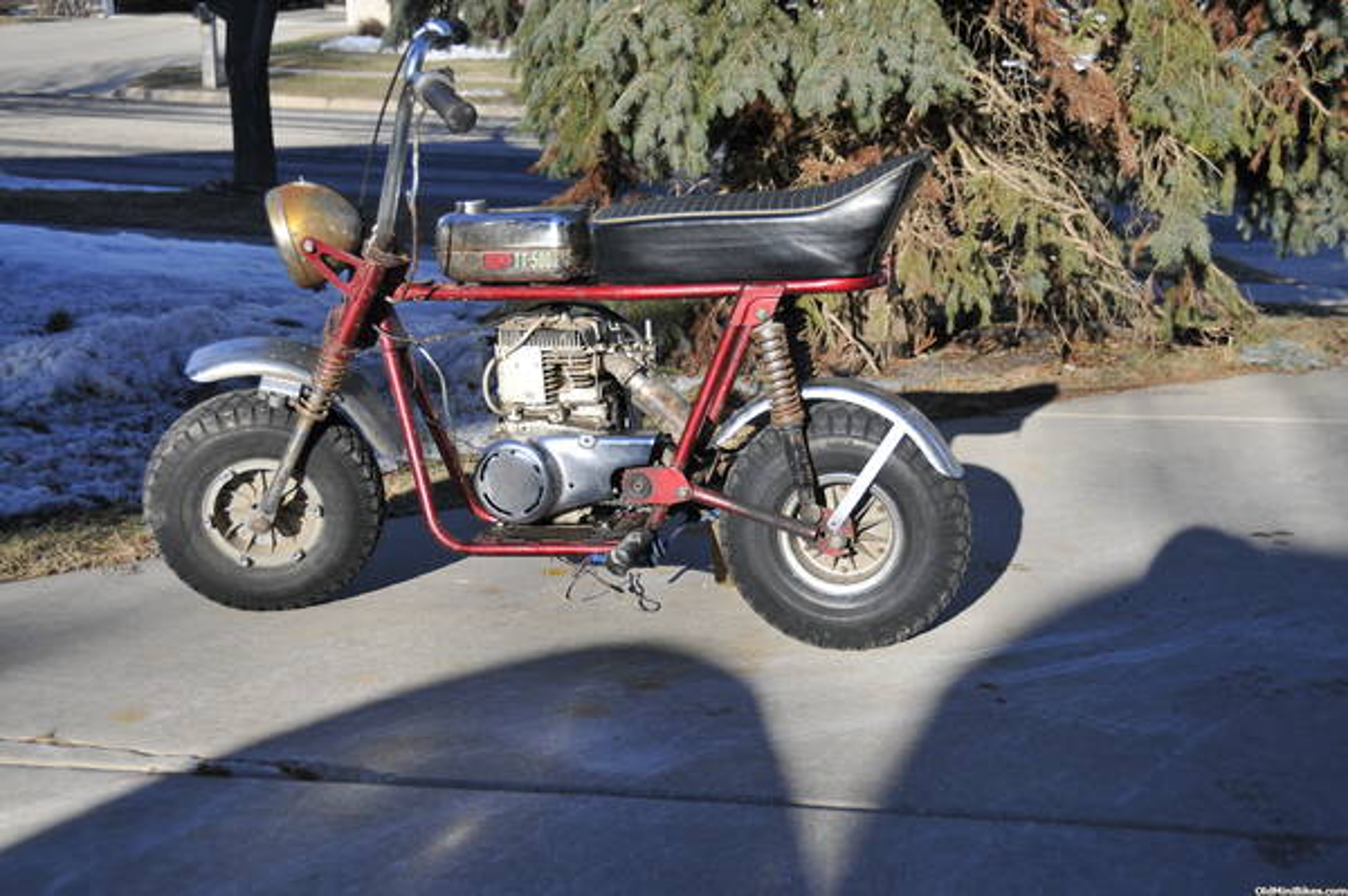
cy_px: 448
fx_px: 1796
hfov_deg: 41.1
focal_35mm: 48
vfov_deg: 28.0
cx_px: 674
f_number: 4.5
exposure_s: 1/1000
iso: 200
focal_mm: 32
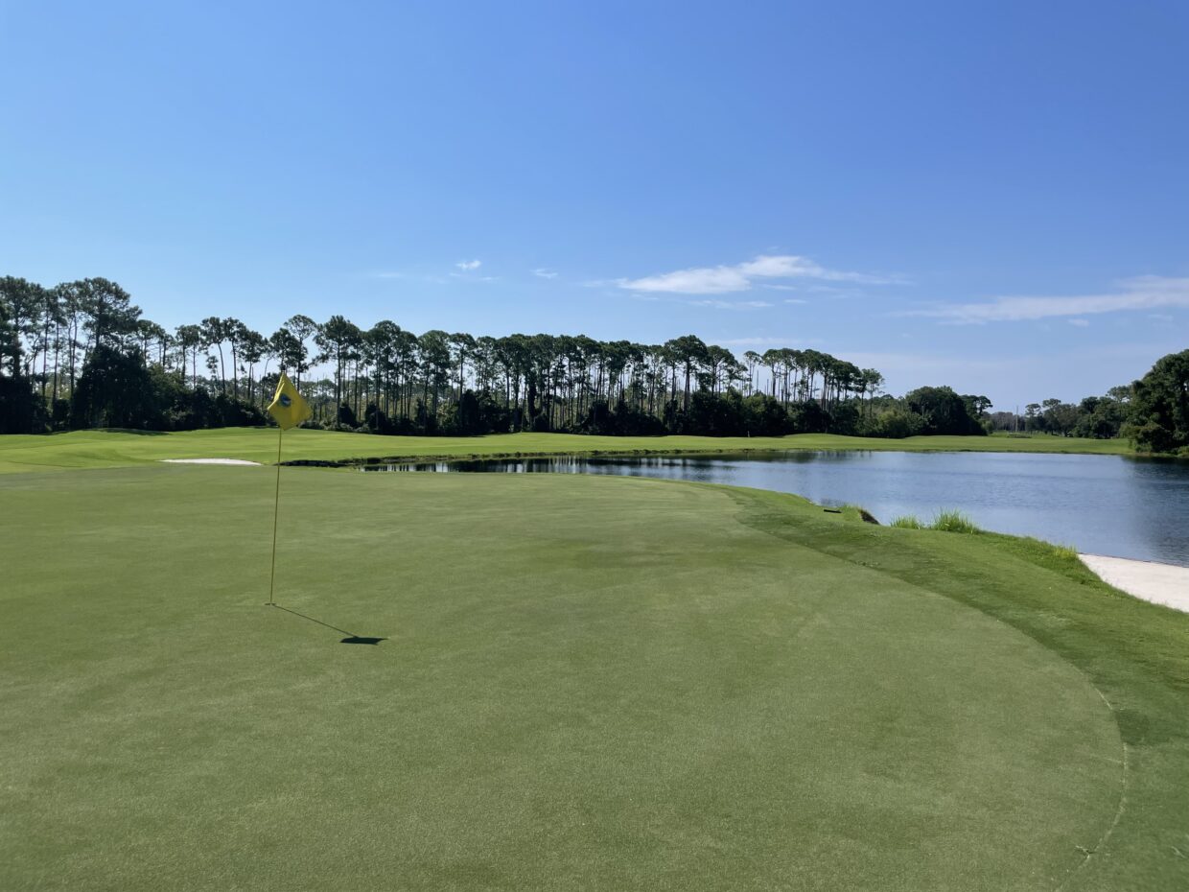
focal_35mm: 26
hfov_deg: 67.3
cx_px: 594
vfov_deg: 53.1
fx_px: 893
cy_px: 446
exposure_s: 1/6135
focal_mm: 4.2
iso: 32
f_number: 1.6
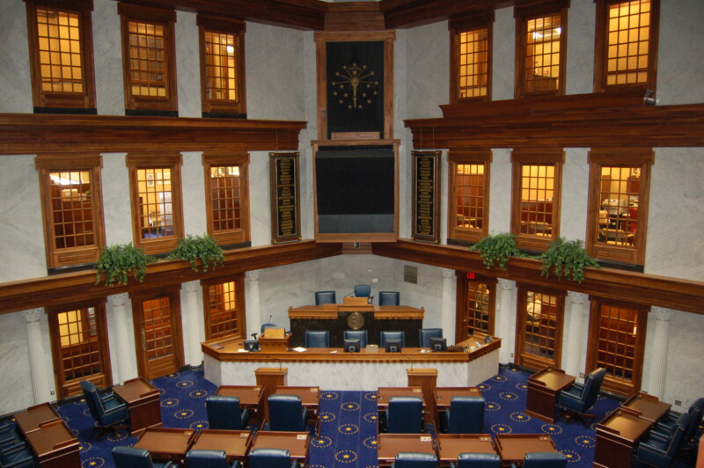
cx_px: 352
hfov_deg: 67.4
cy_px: 234
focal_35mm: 27
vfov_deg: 47.9
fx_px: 528
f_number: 3.5
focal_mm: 18
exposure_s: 1/60
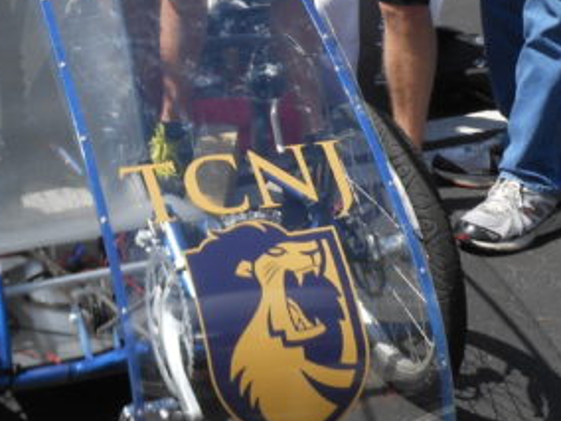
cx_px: 128
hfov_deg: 16.5
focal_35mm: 119
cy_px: -125
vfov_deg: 12.1
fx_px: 1929
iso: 80
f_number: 4
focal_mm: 5.9
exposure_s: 1/500
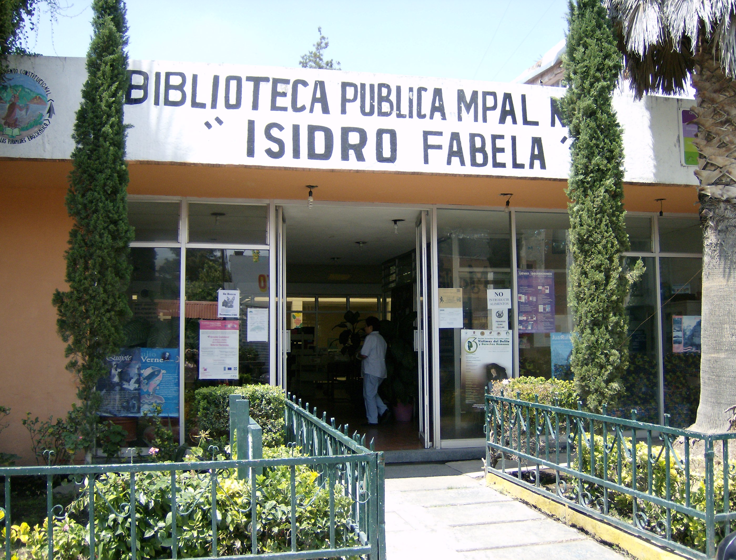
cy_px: 280
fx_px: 769
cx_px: 368
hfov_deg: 51.1
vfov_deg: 40.0
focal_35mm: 36
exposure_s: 1/472
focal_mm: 6
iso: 100
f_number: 2.8
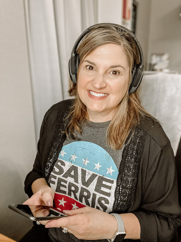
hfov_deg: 46.8
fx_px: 209
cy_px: 121
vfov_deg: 60.0
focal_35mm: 30
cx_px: 90
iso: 200
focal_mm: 2.71
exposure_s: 1/60
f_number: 2.2
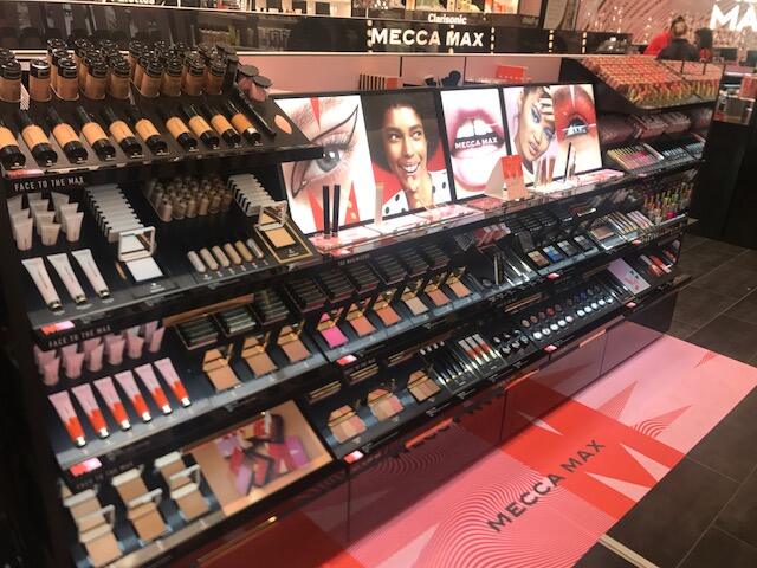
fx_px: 612
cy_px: 284
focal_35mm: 28
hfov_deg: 63.4
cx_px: 378
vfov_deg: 49.7
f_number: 1.8
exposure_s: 1/100
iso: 40
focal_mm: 3.99
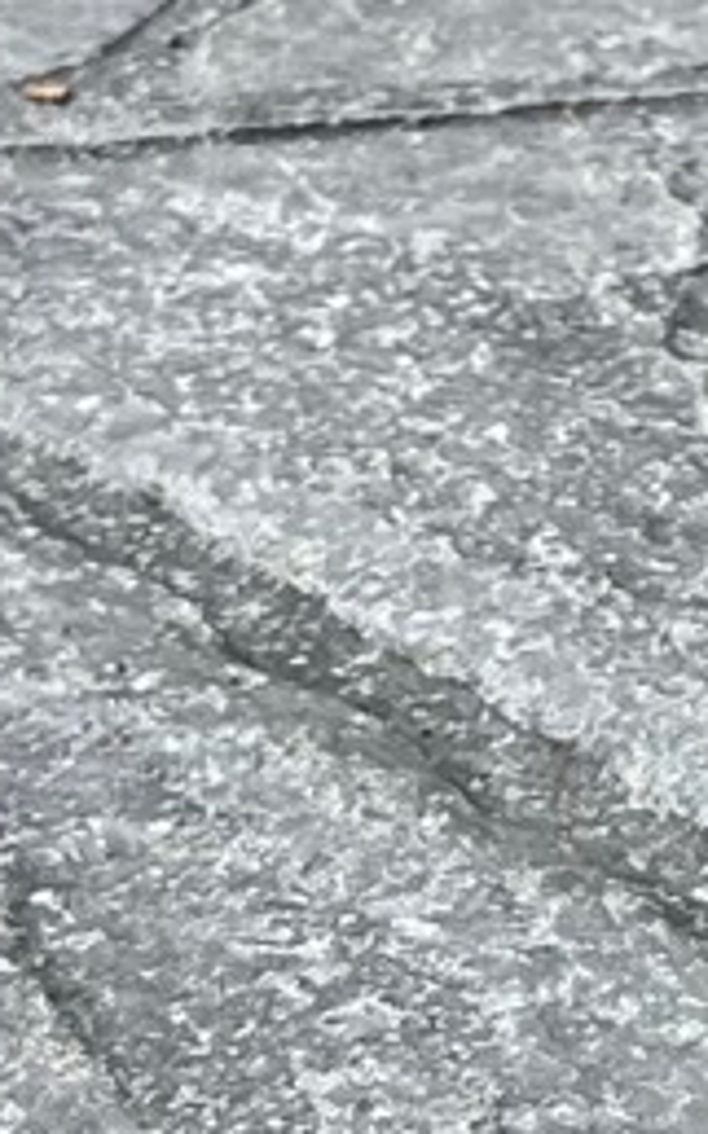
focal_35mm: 219
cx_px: 642
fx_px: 6769
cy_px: 1226
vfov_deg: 9.5
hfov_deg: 6.0
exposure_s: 1/1175
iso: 32
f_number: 1.6
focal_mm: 5.1
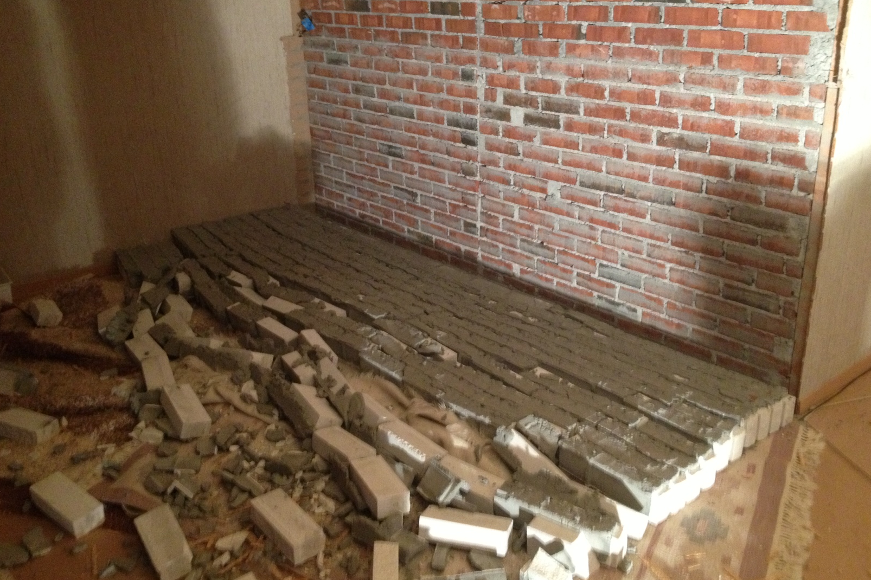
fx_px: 895
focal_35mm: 37
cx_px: 439
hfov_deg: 51.9
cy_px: 283
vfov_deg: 35.9
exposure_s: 1/17
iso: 400
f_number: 2.4
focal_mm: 4.28
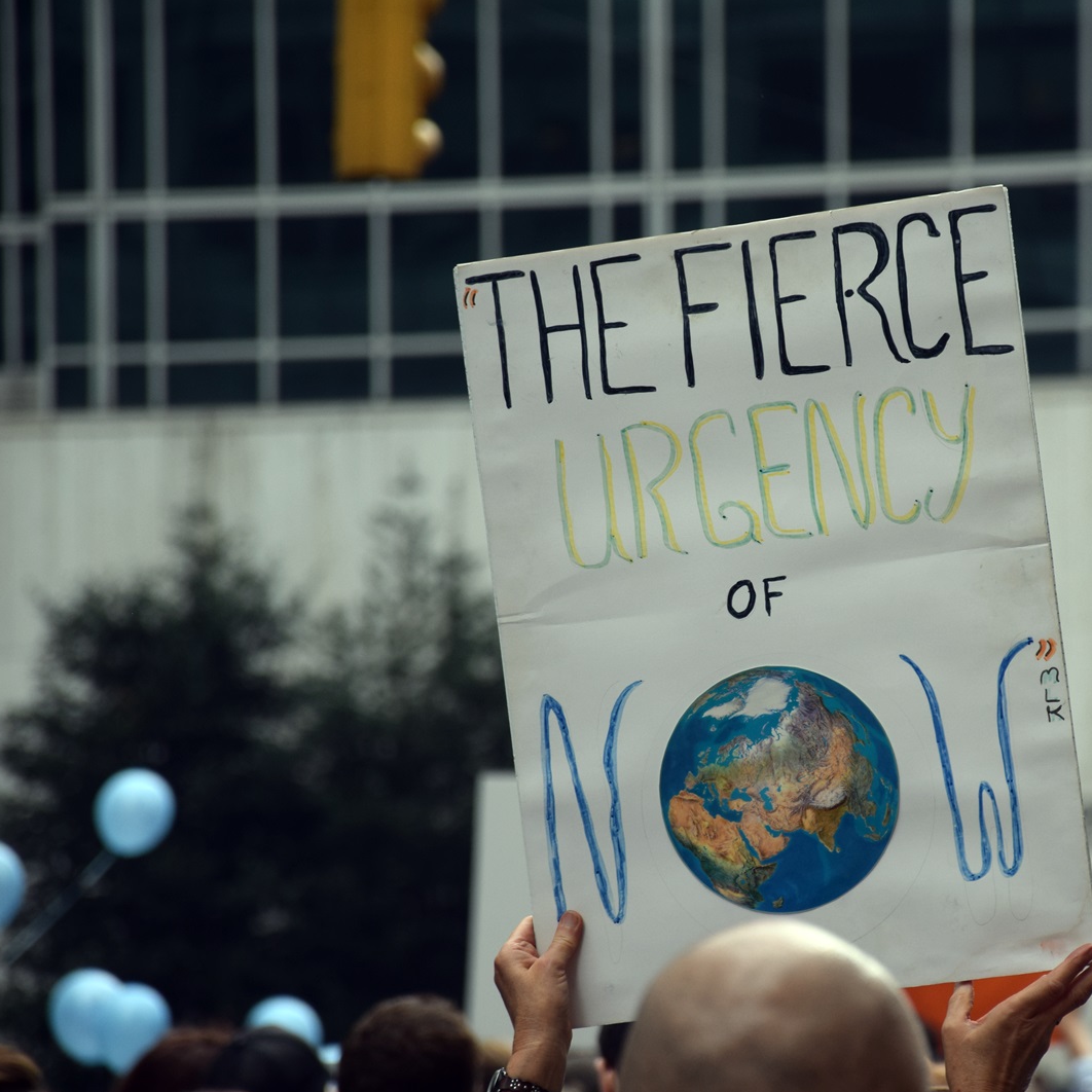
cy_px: 545
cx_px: 749
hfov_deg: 6.5
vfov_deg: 6.5
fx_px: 9601
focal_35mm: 269
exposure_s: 1/500
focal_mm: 140
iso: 400
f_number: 5.6
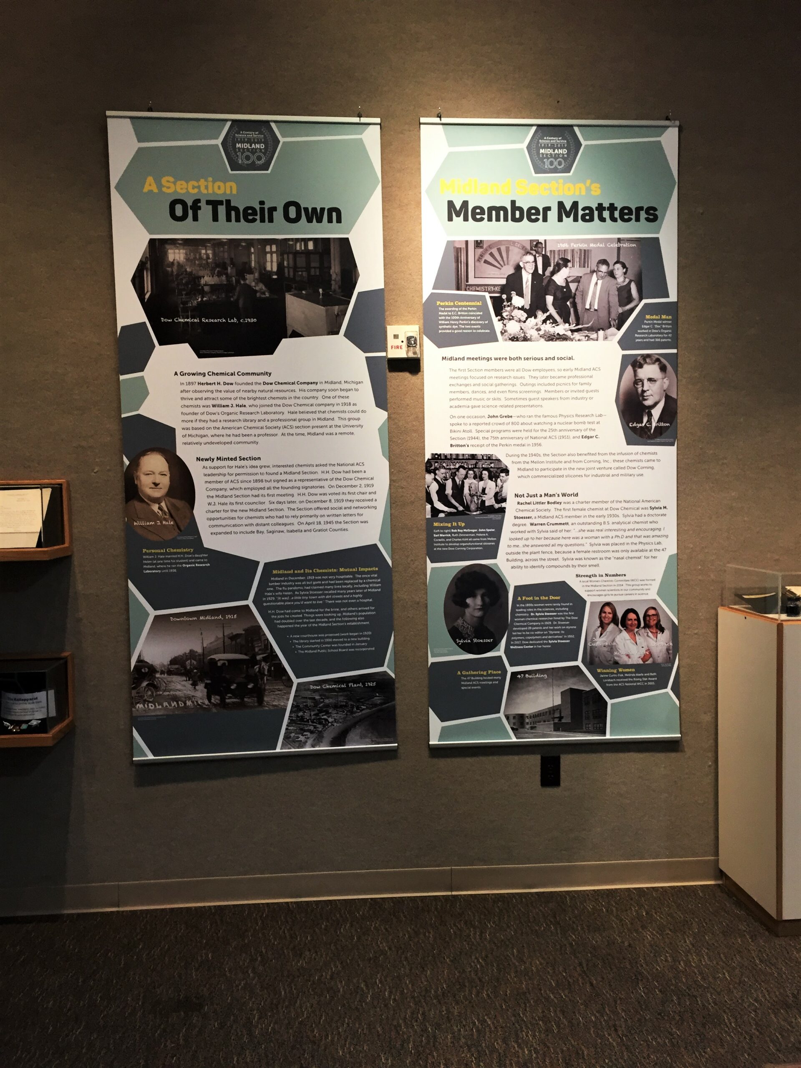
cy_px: 534
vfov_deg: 61.7
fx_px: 895
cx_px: 400
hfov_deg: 48.2
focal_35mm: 29
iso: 100
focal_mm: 4.15
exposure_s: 1/30
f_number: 2.2
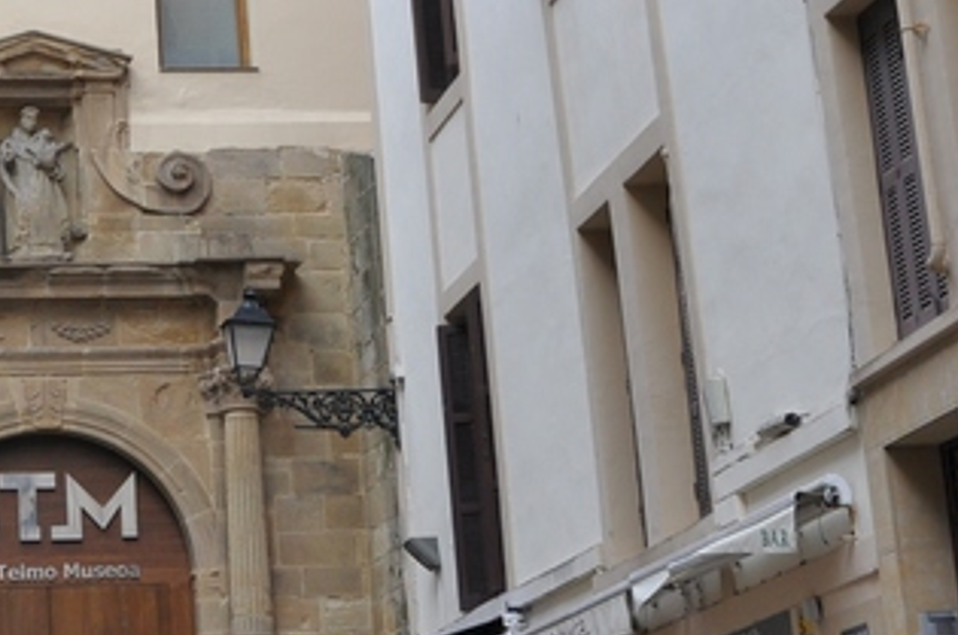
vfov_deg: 9.9
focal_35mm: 137
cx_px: -43
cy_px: -53
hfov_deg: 14.7
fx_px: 3640
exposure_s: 1/125
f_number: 5.6
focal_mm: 24
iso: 200
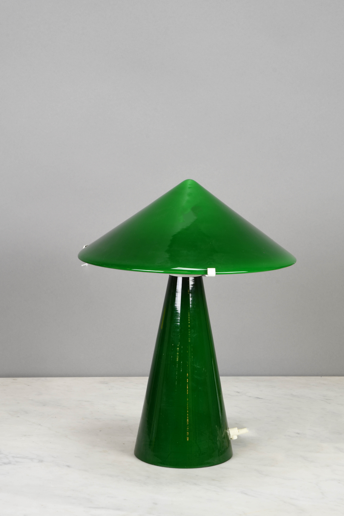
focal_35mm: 90
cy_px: 258
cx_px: 172
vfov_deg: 22.6
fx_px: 1290
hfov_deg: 15.2
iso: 100
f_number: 14
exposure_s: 1/1.25
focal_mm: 60
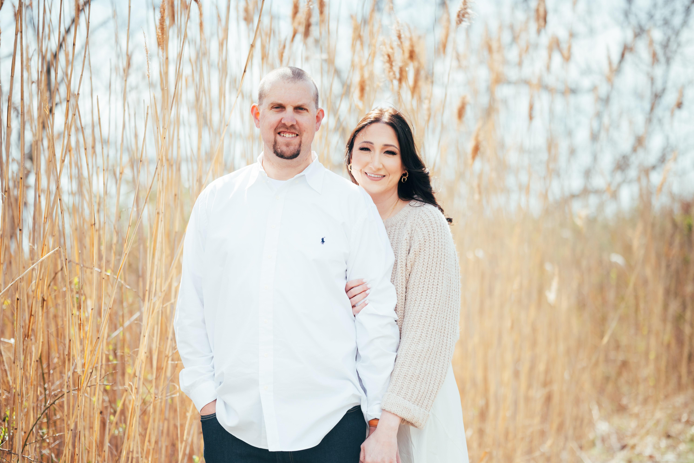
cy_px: 233
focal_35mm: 86
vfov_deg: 15.9
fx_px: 1658
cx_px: 348
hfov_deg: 23.6
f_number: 1.8
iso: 160
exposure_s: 1/5000
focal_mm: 85
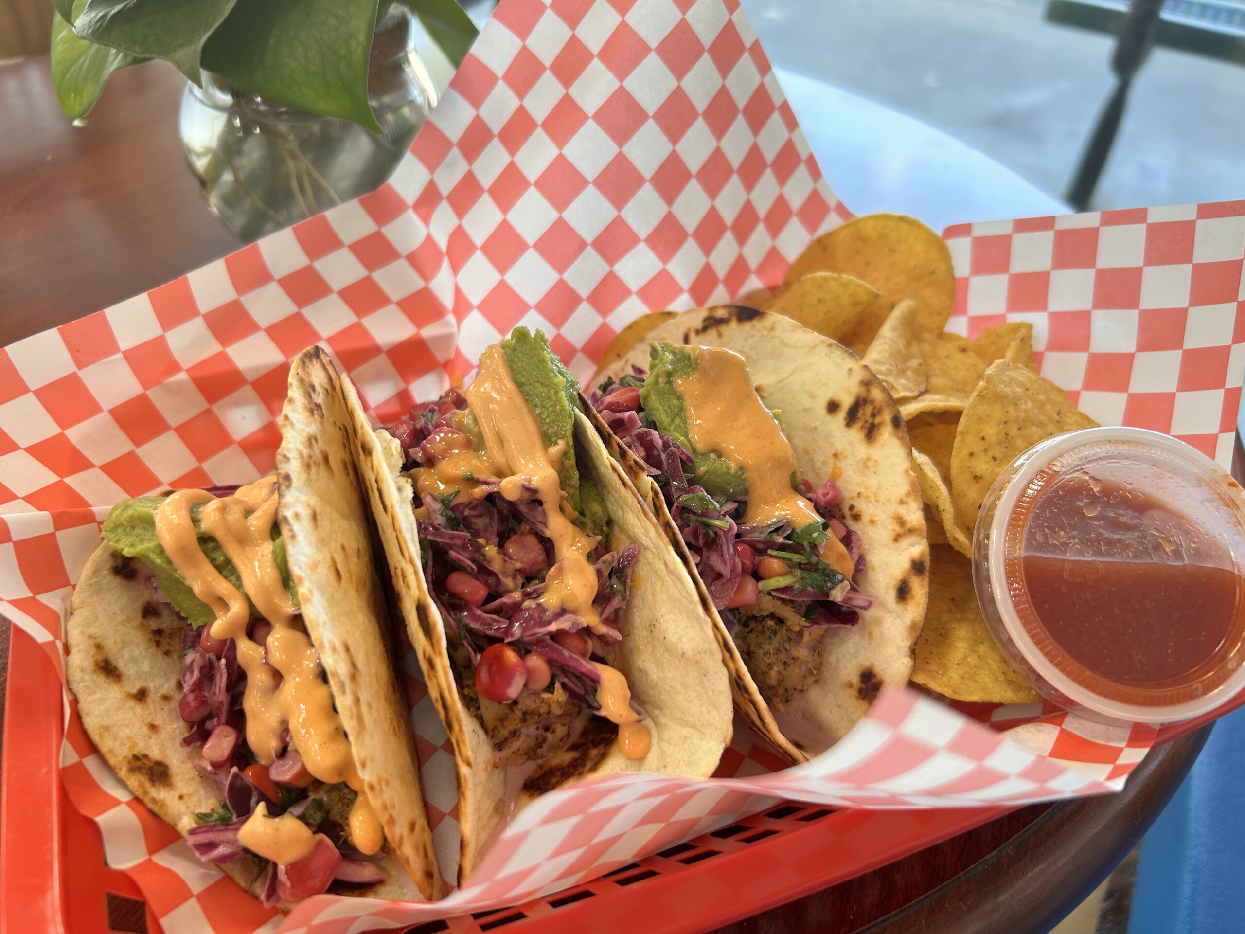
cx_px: 622
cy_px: 467
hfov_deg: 67.3
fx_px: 935
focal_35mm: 26
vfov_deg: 53.1
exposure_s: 1/120
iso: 50
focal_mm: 5.7
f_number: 1.5
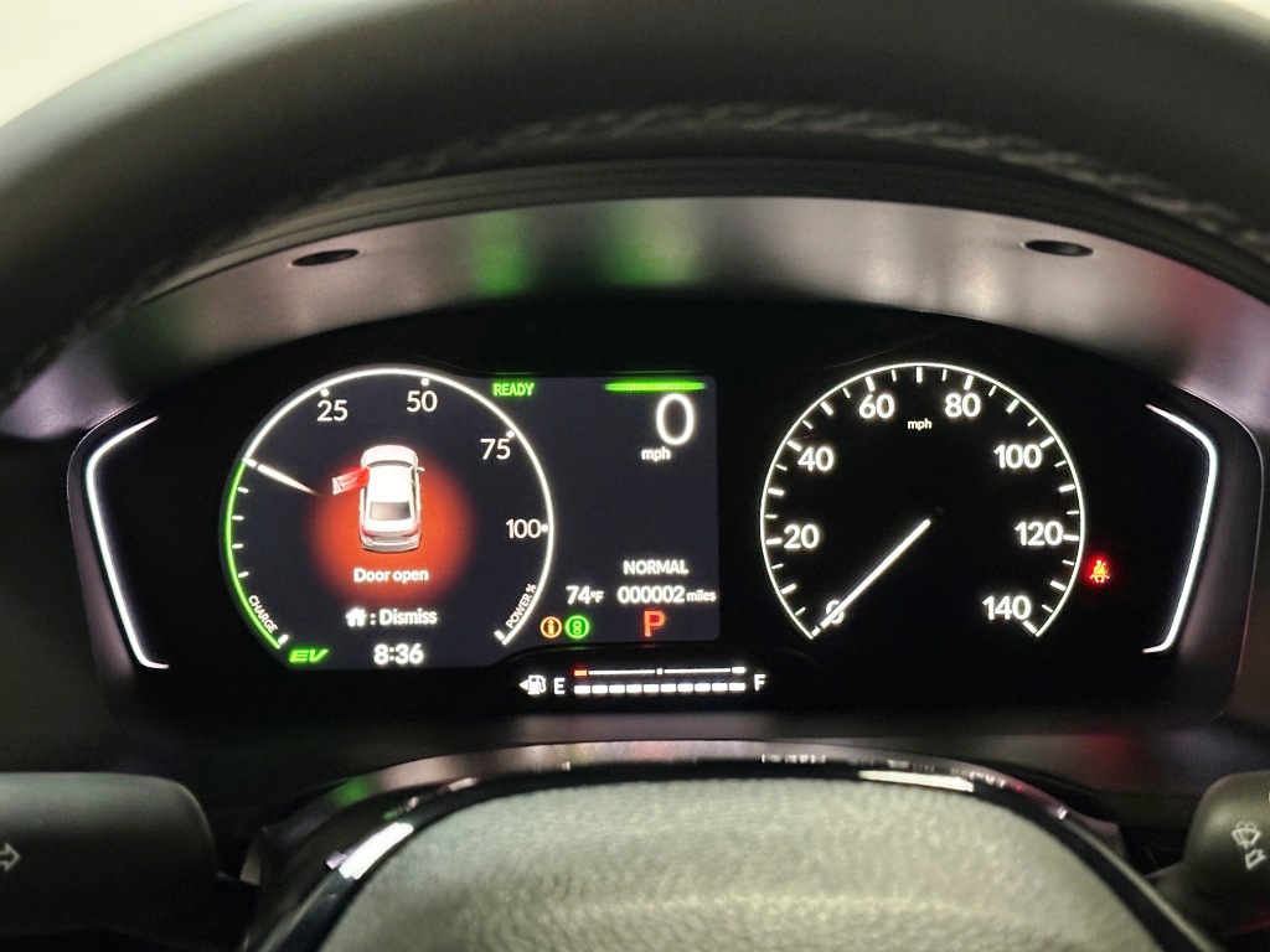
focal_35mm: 48
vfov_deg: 30.3
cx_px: 635
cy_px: 476
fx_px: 1761
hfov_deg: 39.7
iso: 640
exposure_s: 1/30
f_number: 1.78
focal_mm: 6.86
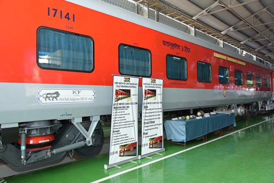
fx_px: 213
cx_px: 137
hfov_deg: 65.5
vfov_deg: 46.4
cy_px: 92
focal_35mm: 28
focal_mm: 28
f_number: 5.6
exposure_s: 1/125
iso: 640
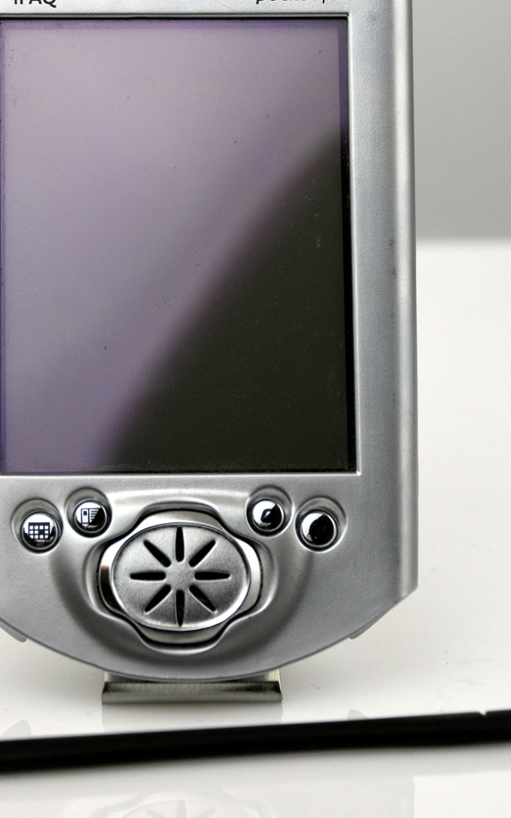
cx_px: 201
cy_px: 328
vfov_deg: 14.4
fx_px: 3230
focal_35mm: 145
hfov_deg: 9.0
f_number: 6.3
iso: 800
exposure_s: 1/640
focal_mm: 66
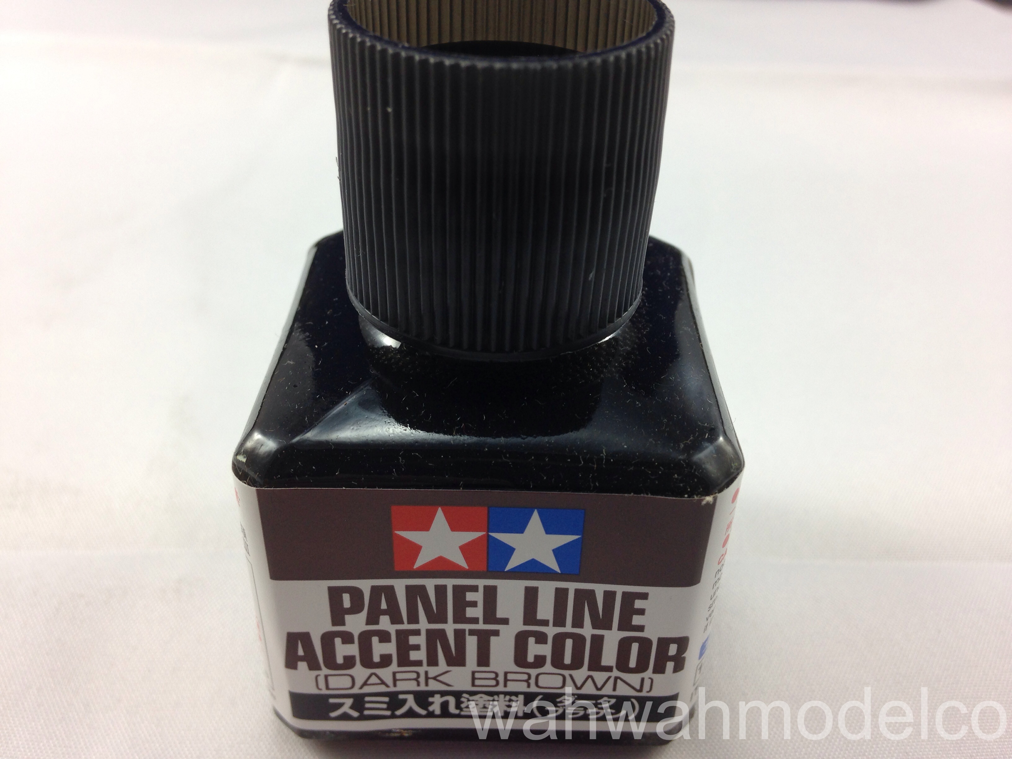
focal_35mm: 33
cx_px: 506
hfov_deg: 55.4
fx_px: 965
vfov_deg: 42.9
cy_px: 380
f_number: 2.4
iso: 50
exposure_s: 1/40
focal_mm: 4.13
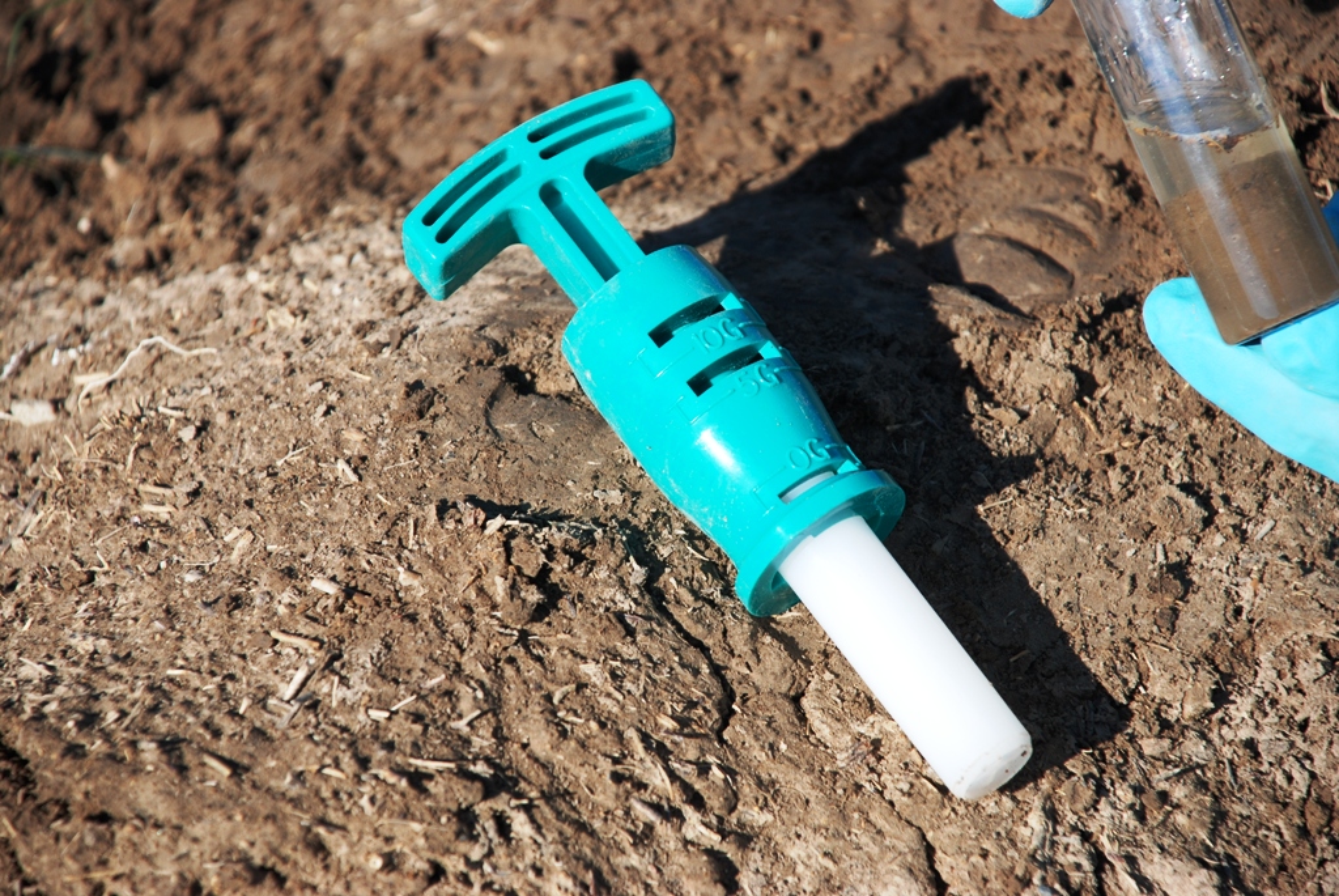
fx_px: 7539
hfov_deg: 10.1
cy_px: 448
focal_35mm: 202
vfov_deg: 6.8
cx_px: 670
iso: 100
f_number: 5.6
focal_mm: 135
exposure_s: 1/250
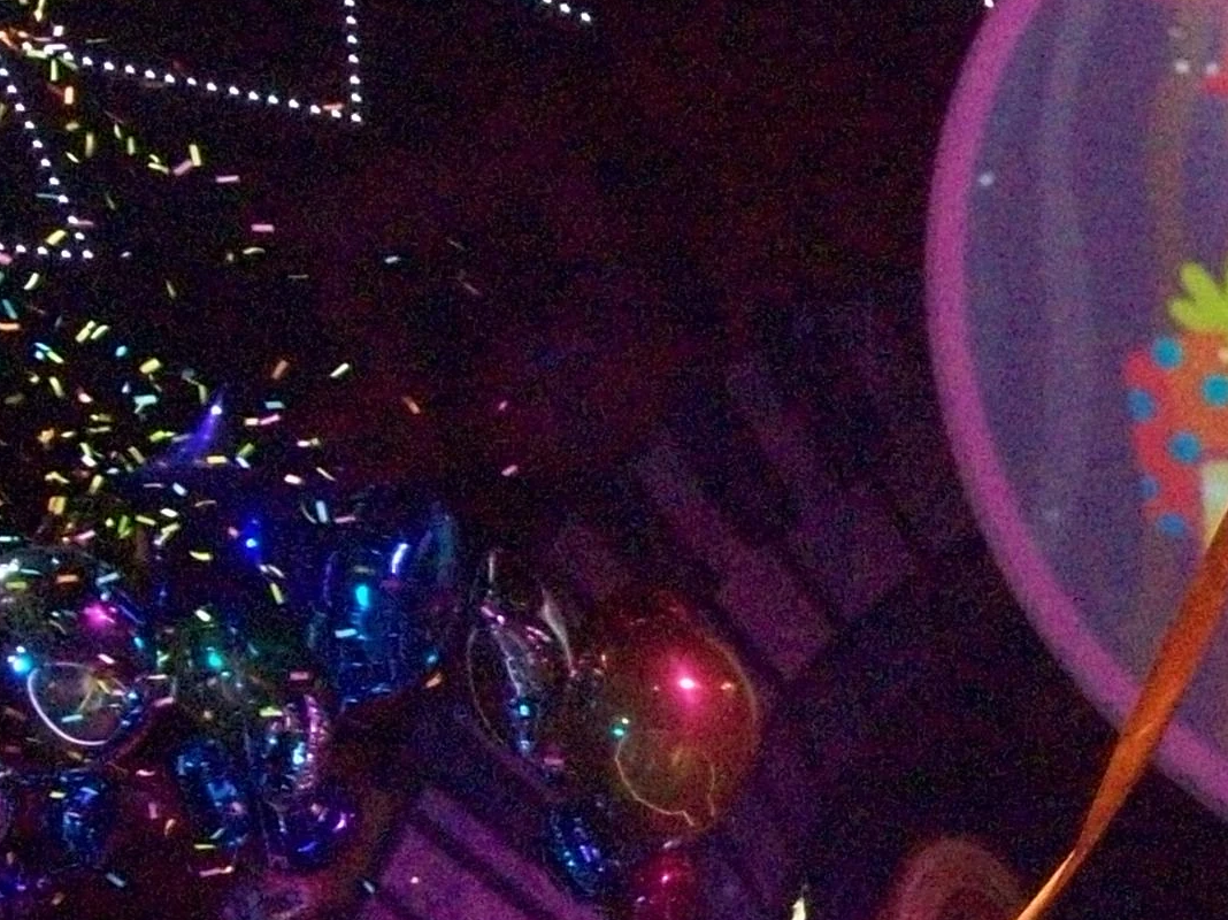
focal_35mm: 120
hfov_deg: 15.8
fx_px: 4255
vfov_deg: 12.3
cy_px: 650
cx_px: 1450
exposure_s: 1/147
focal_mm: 7.6
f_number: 3
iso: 800
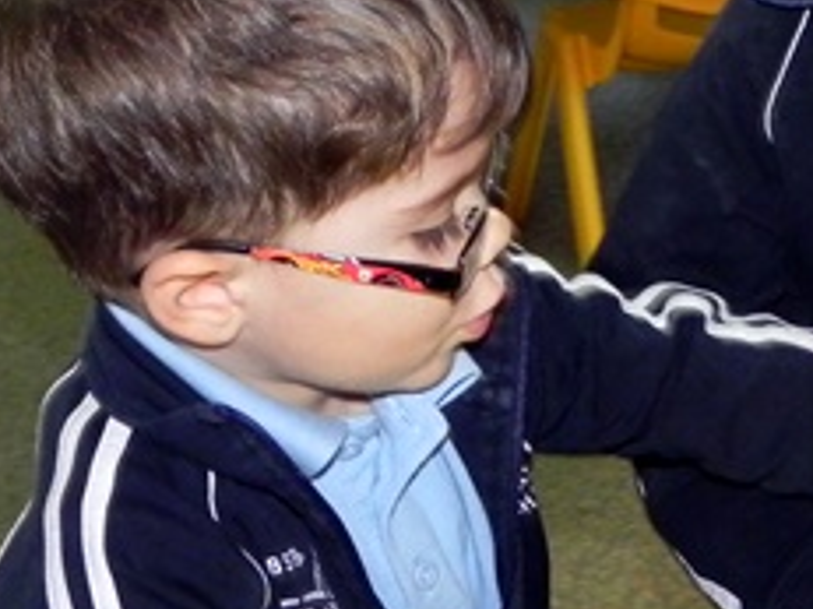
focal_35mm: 90
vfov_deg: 16.4
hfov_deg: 21.5
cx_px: 634
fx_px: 2113
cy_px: 246
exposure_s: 1/60
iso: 400
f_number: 2.8
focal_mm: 4.6
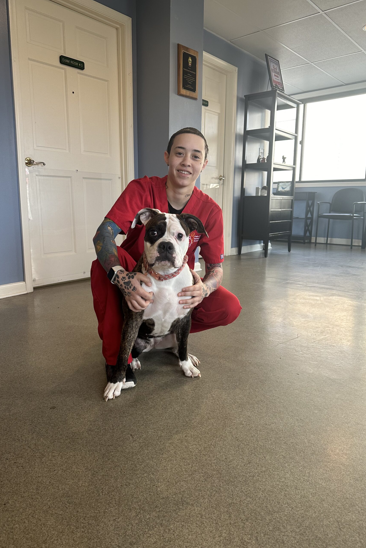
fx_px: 381
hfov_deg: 51.3
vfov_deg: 71.5
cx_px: 174
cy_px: 274
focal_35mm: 25
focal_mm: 6.86
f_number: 1.78
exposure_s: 1/120
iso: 160
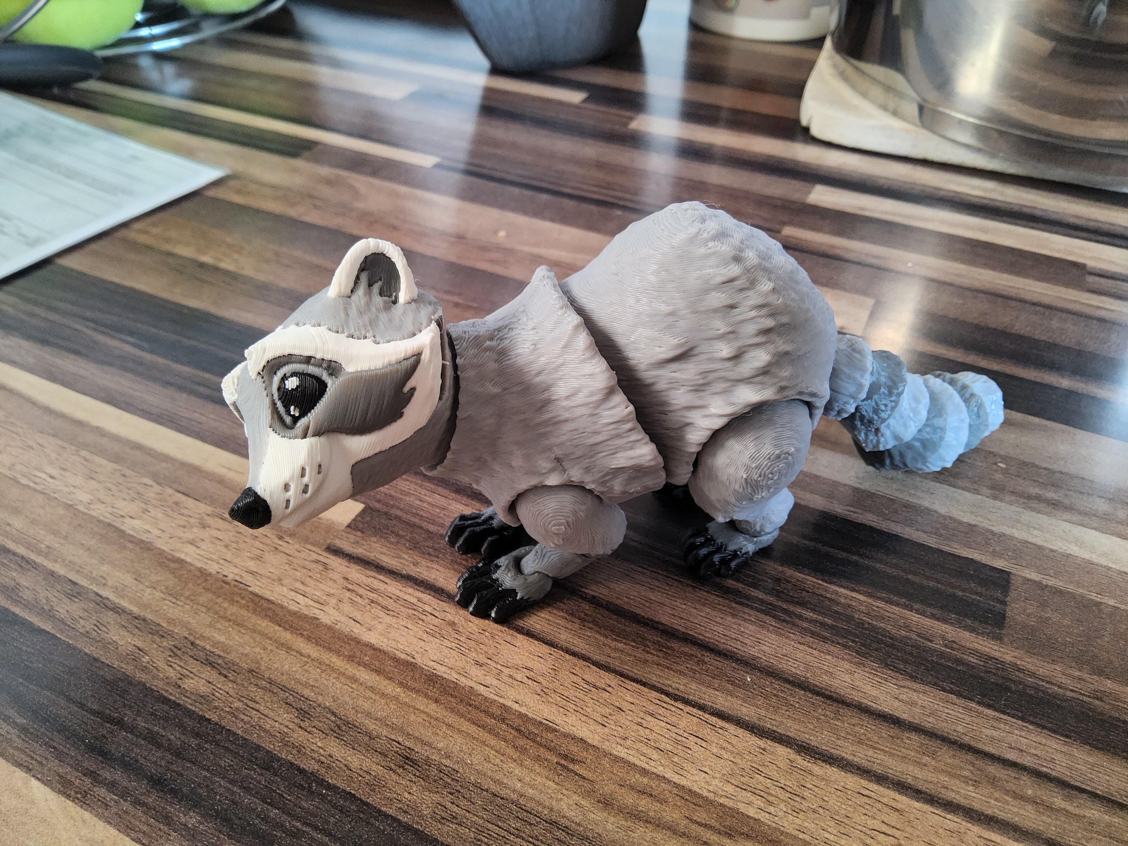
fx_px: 815
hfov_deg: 69.4
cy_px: 423
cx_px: 564
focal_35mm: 25
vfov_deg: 54.9
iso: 500
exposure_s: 1/100
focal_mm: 3.08
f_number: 2
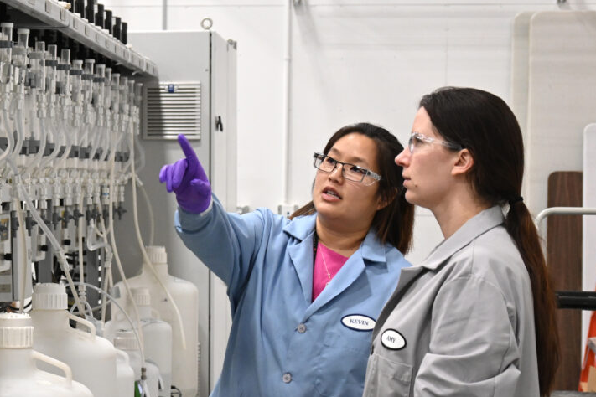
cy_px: 381
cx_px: 59
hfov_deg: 16.7
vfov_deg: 11.2
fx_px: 2003
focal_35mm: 121
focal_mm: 56
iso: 2000
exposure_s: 1/160
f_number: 5.6
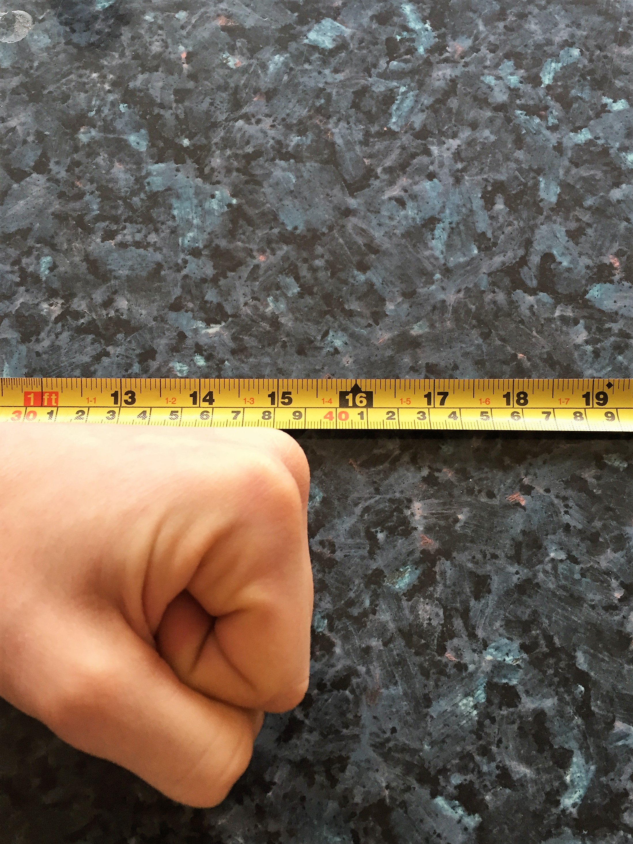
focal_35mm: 29
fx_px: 707
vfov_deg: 61.7
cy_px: 422
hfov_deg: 48.2
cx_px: 316
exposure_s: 1/33
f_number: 2.2
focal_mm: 4.15
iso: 50
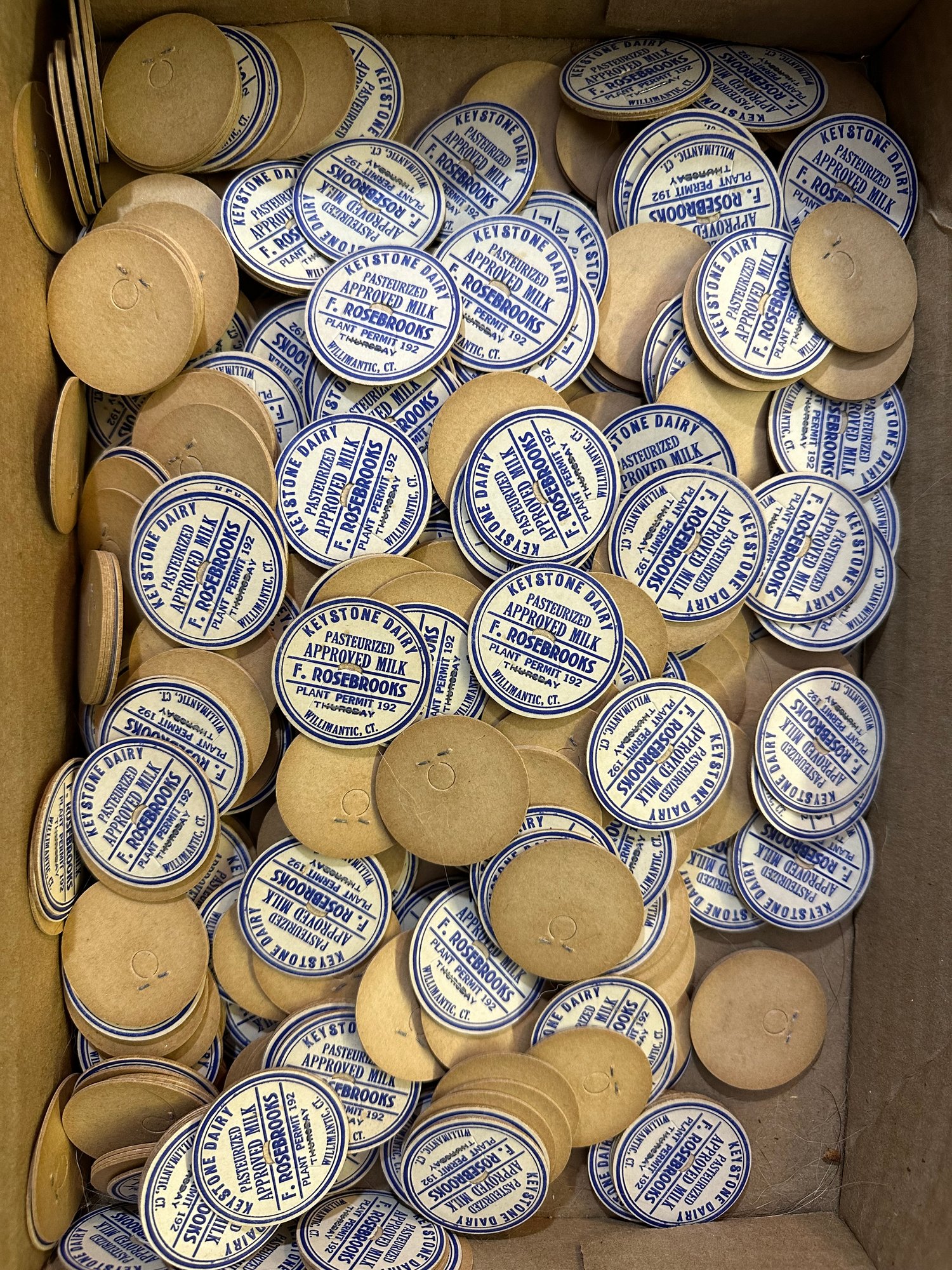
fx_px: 880
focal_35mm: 24
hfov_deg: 56.8
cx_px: 476
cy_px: 635
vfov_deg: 71.6
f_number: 1.78
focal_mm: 6.86
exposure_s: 1/120
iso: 250
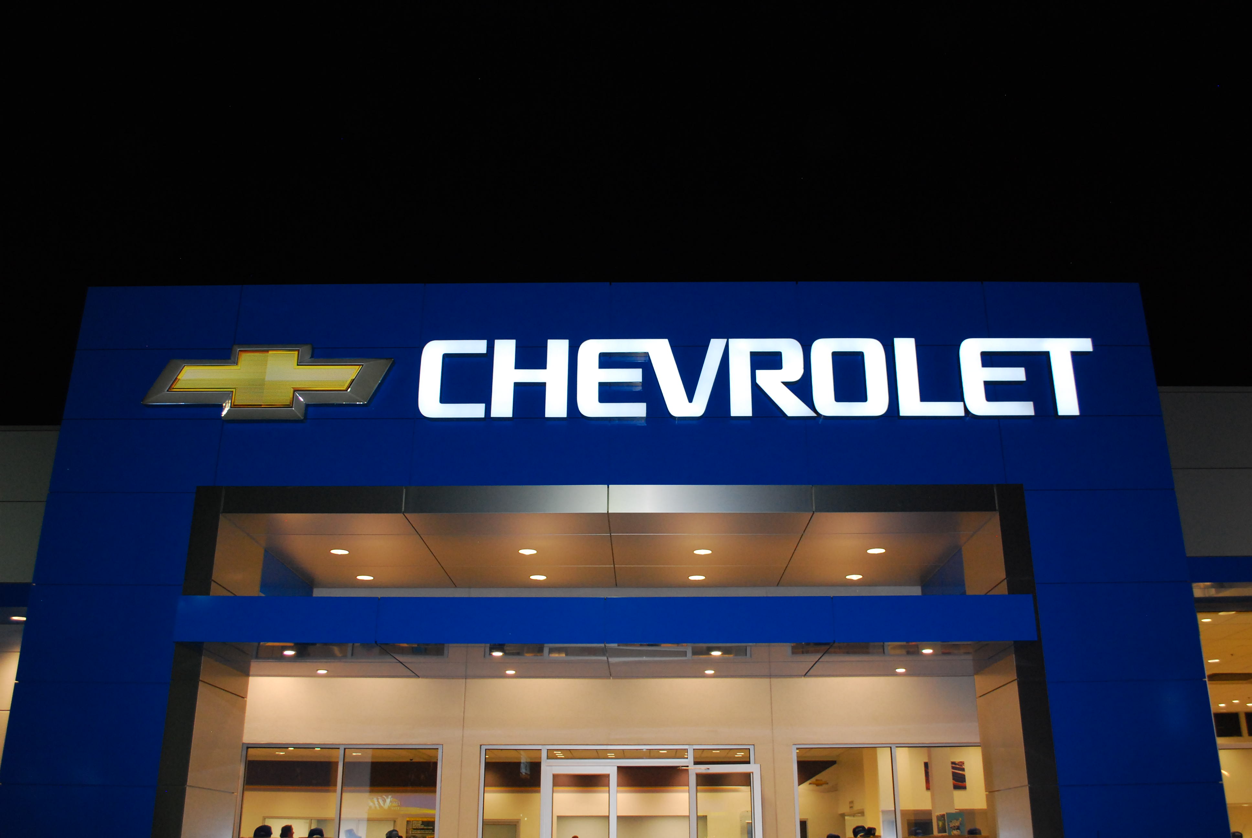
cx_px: 626
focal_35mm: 33
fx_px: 1149
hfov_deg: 57.2
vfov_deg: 40.1
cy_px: 419
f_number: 5
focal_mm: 22
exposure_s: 1/60
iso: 800
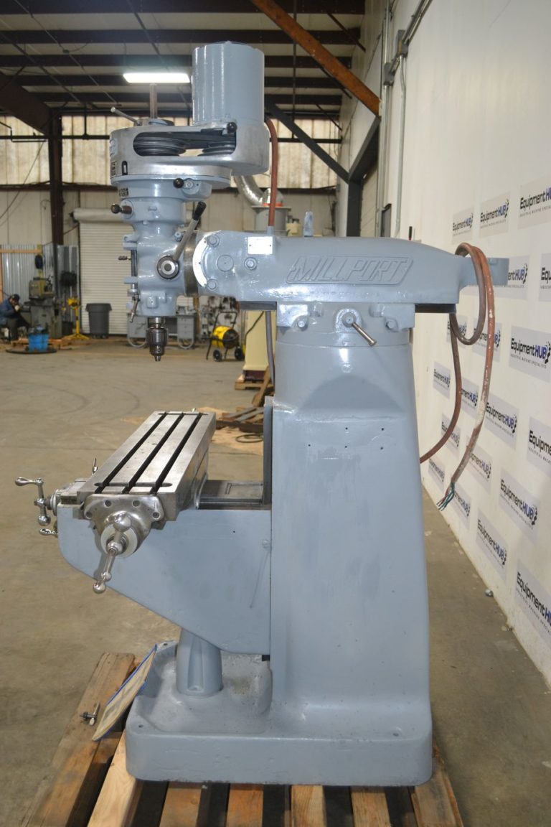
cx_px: 276
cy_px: 414
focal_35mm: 30
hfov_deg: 43.6
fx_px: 689
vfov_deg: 61.9
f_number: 3.8
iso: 720
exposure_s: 1/60
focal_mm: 20
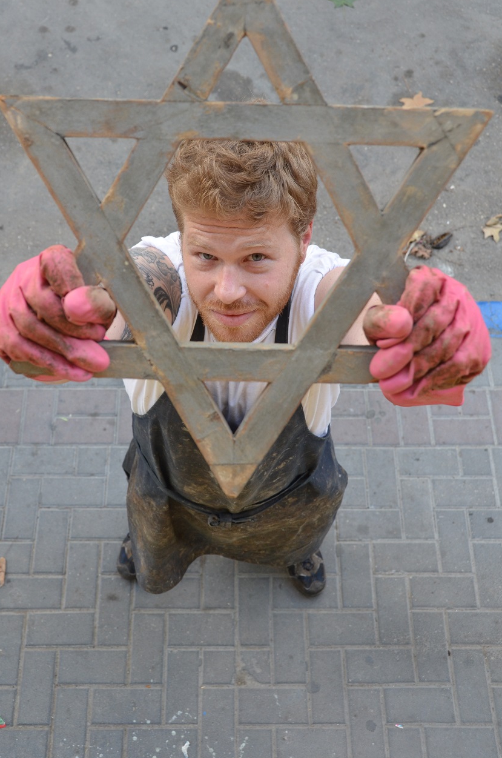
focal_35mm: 39
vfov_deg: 49.4
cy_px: 313
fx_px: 819
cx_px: 217
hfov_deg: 34.0
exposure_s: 1/100
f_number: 5
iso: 400
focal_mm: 22
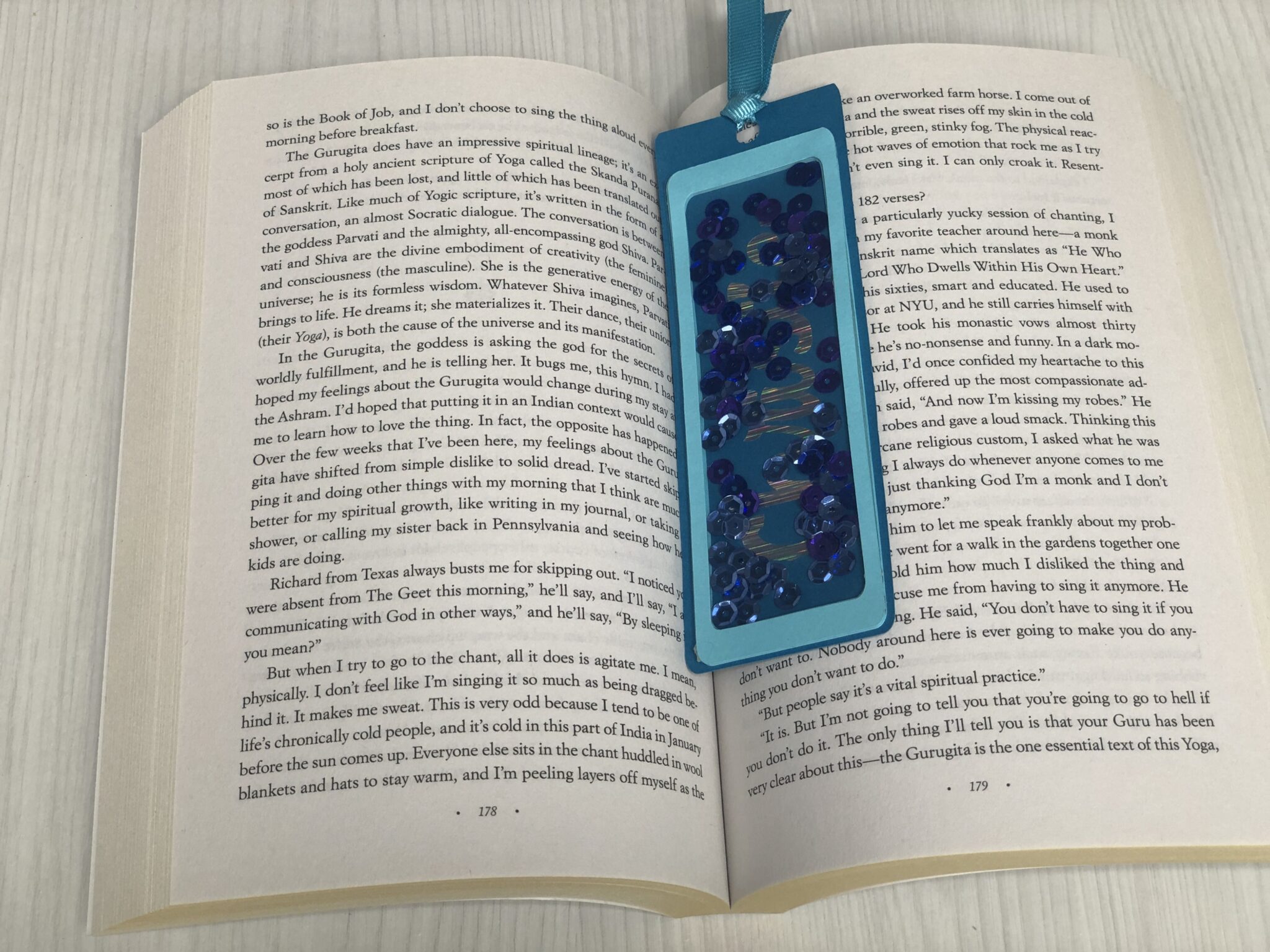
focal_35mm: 52
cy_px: 476
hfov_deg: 36.8
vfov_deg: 28.0
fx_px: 1908
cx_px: 635
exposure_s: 1/60
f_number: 2.4
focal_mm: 6
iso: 25
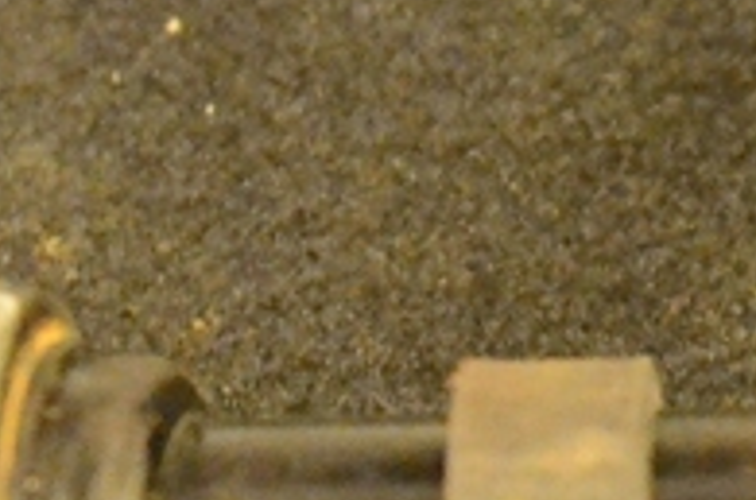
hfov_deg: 7.1
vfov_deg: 4.7
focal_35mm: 287
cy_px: 709
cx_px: 1175
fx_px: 6003
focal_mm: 27
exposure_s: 1/20
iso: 6400
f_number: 2.8
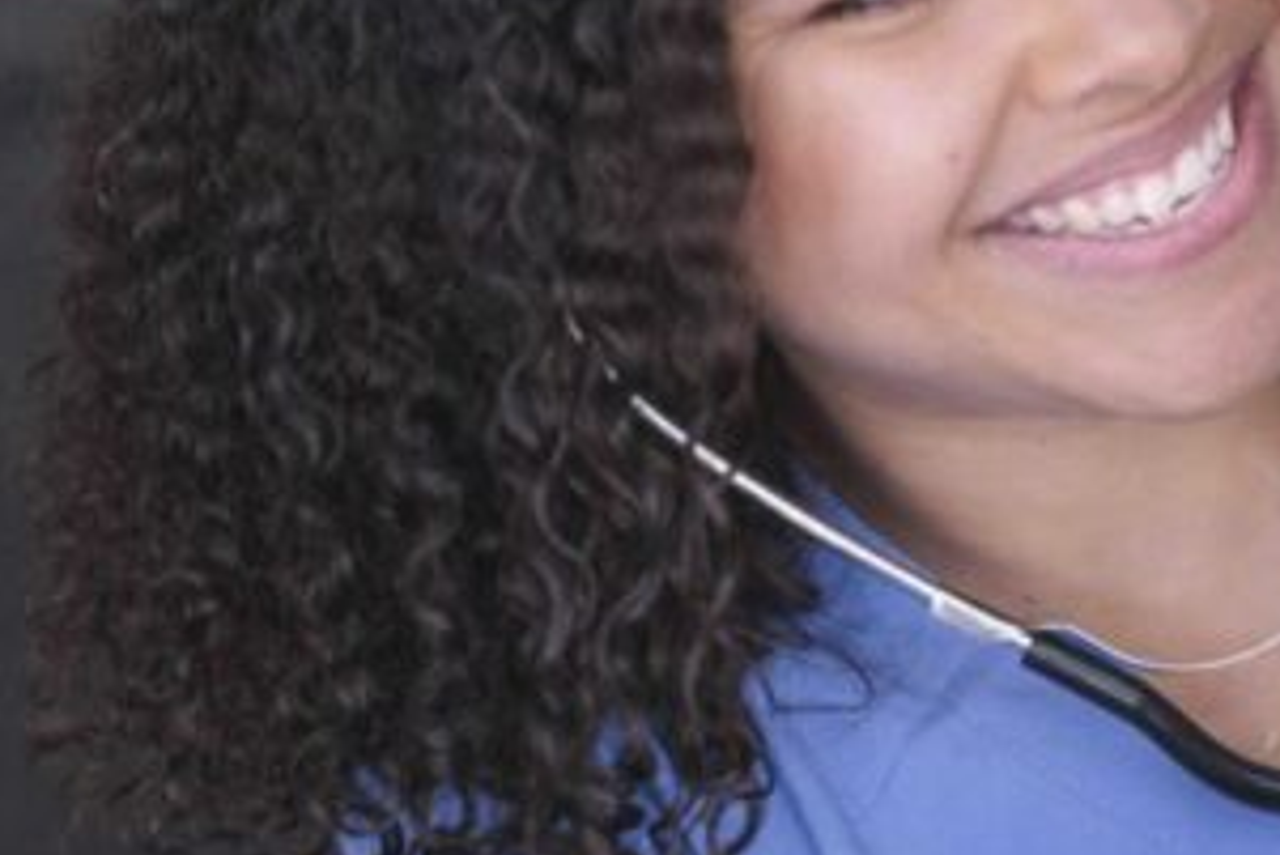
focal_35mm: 217
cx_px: 1454
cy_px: 221
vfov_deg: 6.3
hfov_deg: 9.4
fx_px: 7719
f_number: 2.8
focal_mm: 85
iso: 1000
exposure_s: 1/250
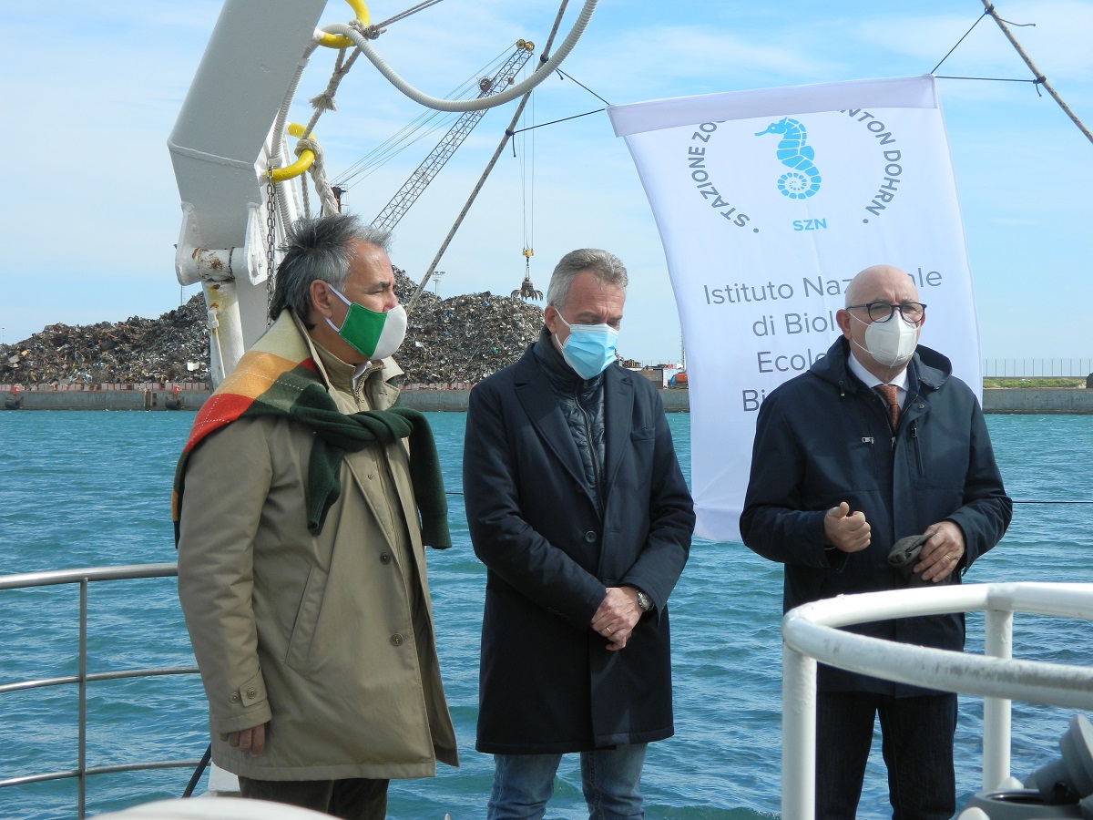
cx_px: 546
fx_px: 2210
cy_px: 410
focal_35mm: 70
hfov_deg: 27.8
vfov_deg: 21.0
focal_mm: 12.6
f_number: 4
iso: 80
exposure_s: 1/640
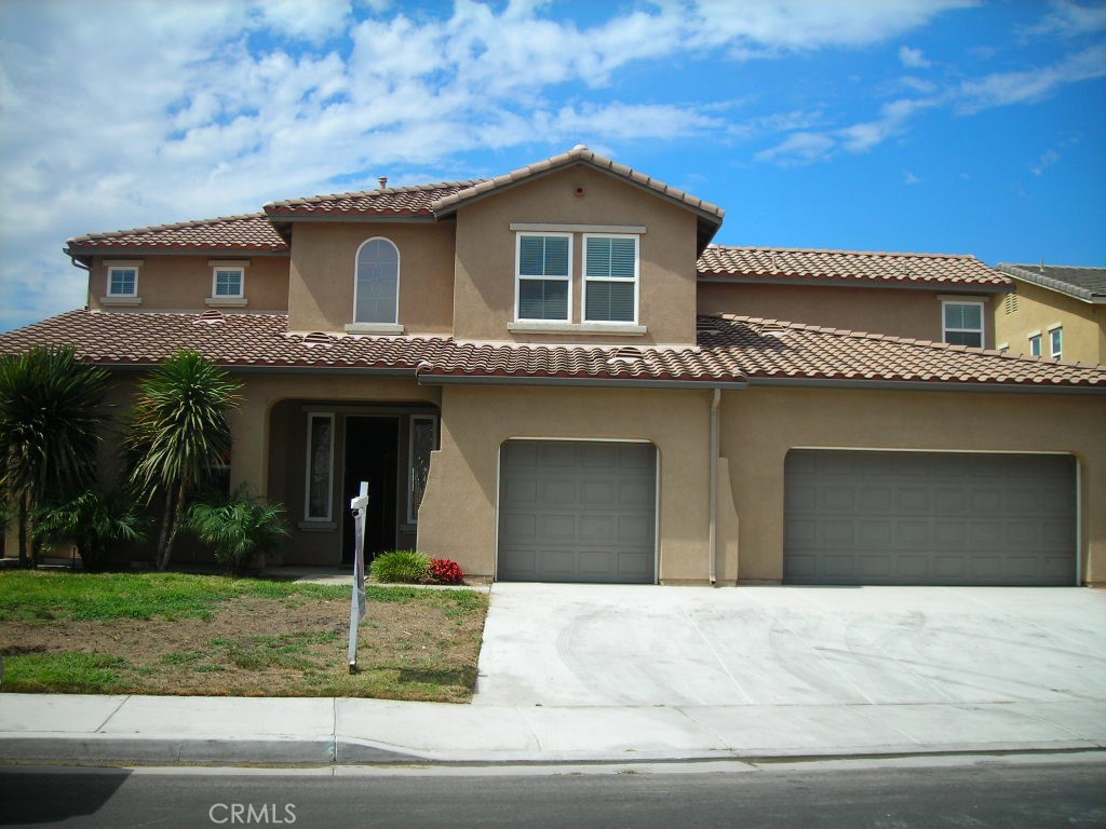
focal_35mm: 38
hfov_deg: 49.0
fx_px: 1214
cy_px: 414
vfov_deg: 37.7
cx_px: 553
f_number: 6.4
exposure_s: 1/226
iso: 50
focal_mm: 6.3
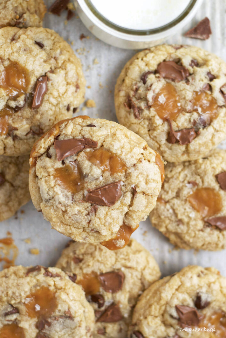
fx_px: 715
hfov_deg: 18.0
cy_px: 168
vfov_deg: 26.6
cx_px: 113
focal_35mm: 76
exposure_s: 1/160
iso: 100
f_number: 2.8
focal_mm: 50
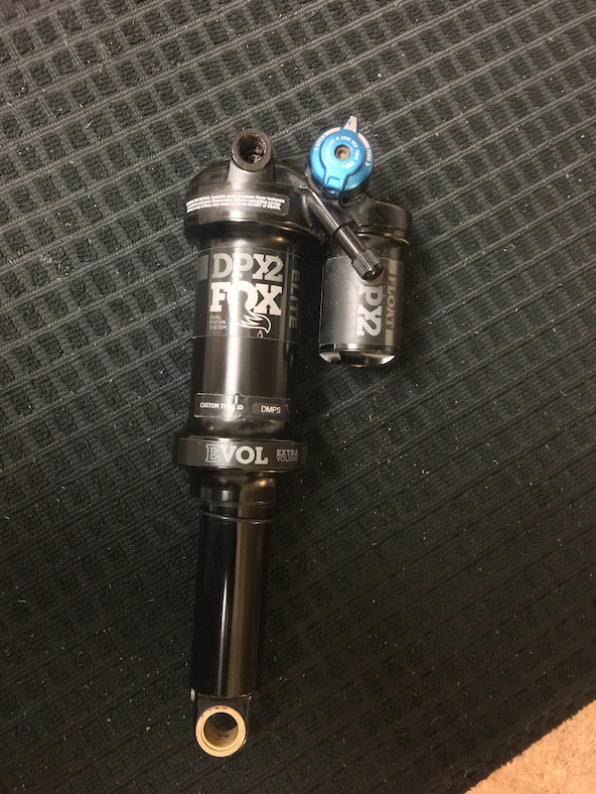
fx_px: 666
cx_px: 298
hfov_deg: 48.2
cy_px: 397
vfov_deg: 61.7
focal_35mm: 29
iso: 400
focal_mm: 4.15
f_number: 2.2
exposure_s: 1/15
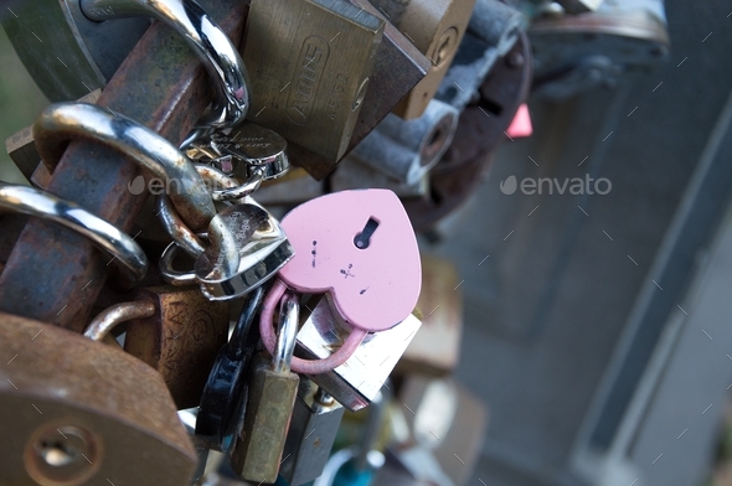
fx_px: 1767
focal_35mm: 87
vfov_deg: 15.7
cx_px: 366
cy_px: 243
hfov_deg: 23.4
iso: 450
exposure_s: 1/125
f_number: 5
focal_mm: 58
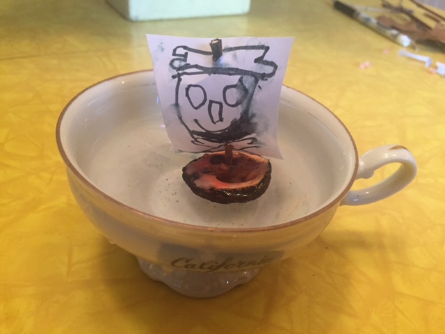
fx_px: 373
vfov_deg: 48.2
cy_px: 167
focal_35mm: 29
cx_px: 222
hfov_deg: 61.7
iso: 160
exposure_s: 1/30
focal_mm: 4.15
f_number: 2.2
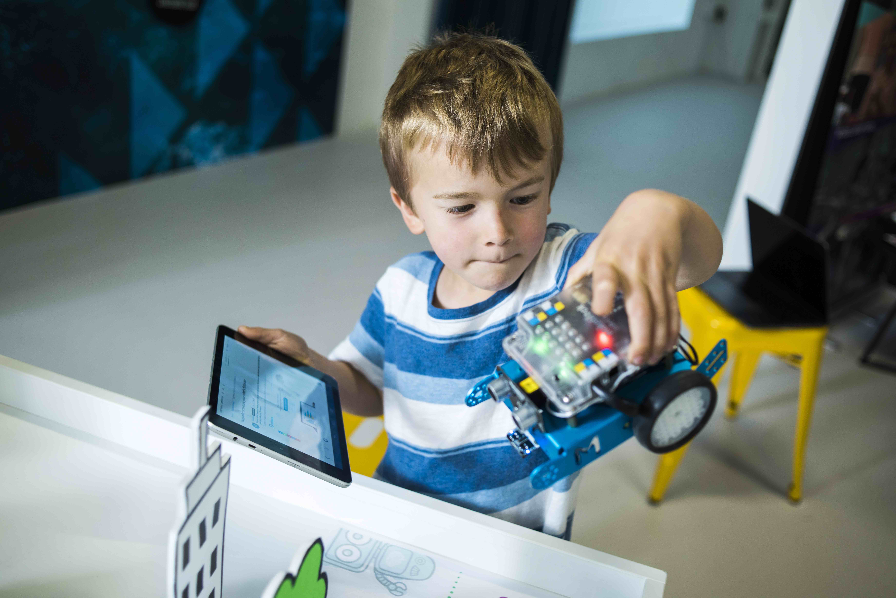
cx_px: 448
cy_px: 299
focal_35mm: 35
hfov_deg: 54.4
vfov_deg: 37.9
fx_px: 871
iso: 400
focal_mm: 35
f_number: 3.2
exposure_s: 1/125
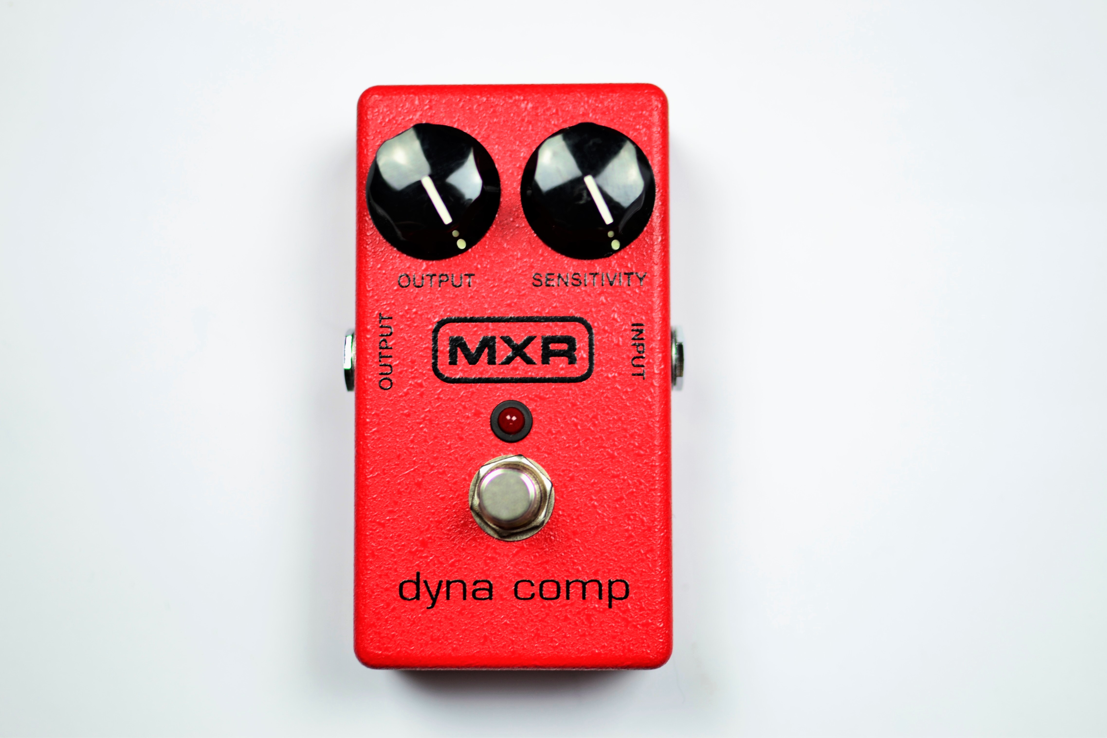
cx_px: 554
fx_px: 1614
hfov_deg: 37.9
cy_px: 369
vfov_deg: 25.8
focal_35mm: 52
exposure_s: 1/60
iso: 100
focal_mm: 35
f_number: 1.8
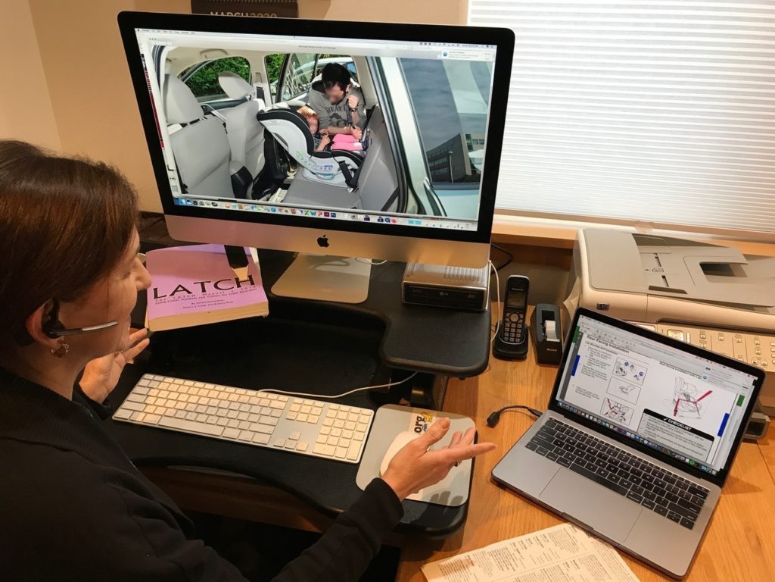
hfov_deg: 63.4
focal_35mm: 28
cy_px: 291
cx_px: 388
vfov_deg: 49.7
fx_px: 627
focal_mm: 3.99
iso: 40
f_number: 1.8
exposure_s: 1/17
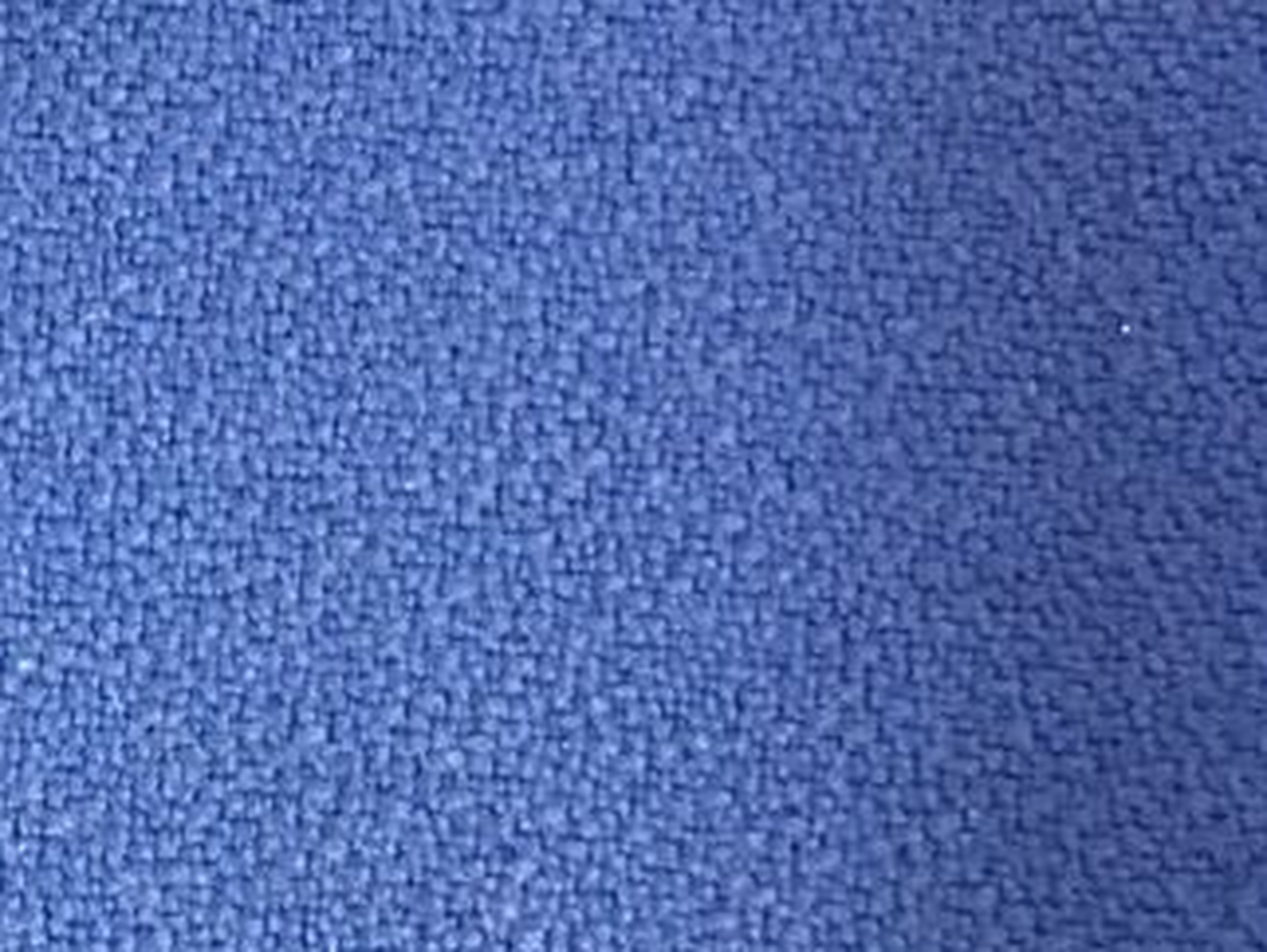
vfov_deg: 13.0
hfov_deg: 17.4
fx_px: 3956
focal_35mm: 108
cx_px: -256
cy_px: -500
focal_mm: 4.15
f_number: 2.2
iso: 80
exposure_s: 1/4
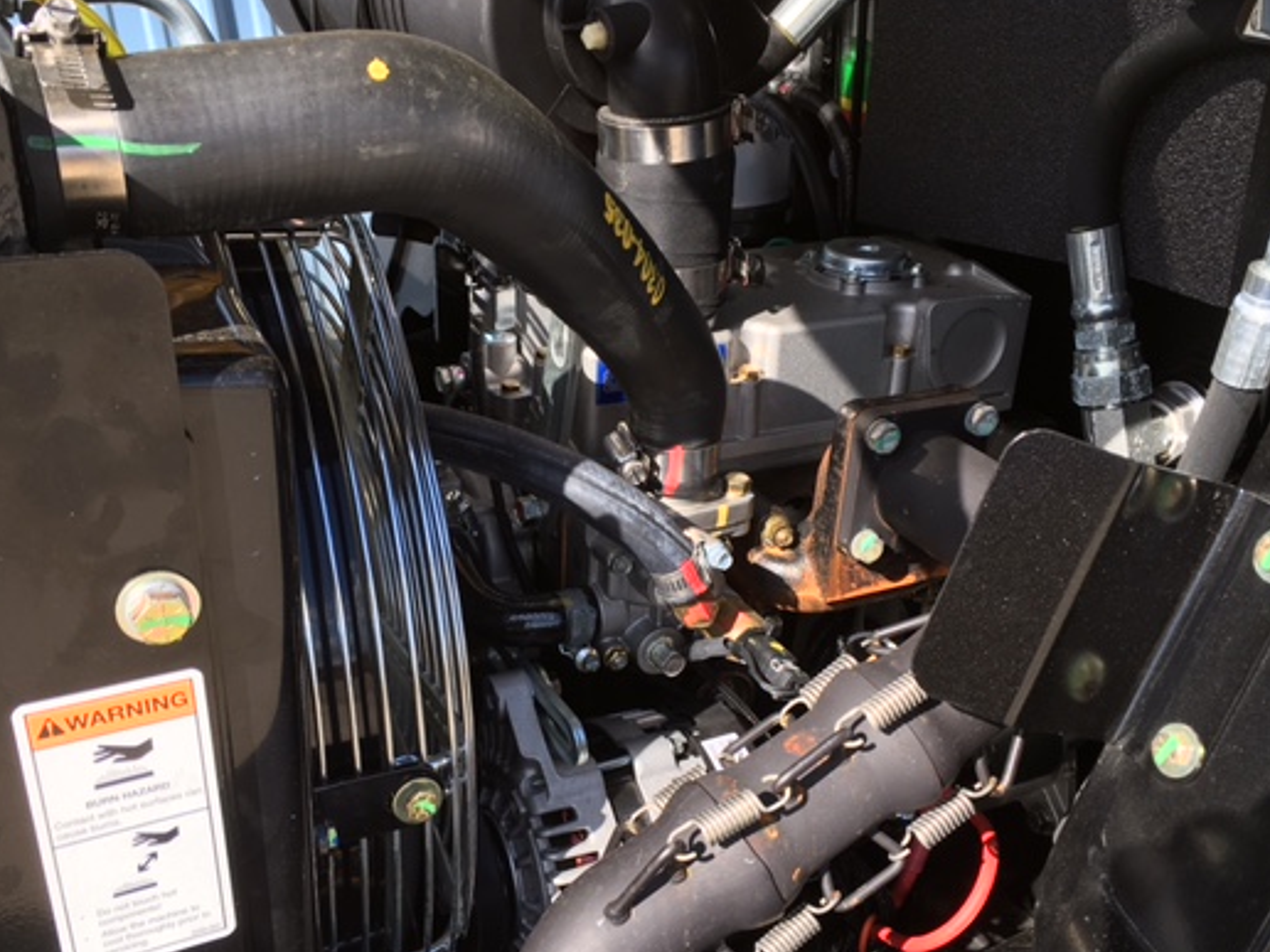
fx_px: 1321
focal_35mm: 36
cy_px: 568
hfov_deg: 51.4
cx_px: 635
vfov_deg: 39.5
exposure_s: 1/403
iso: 25
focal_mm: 4.15
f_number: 2.2
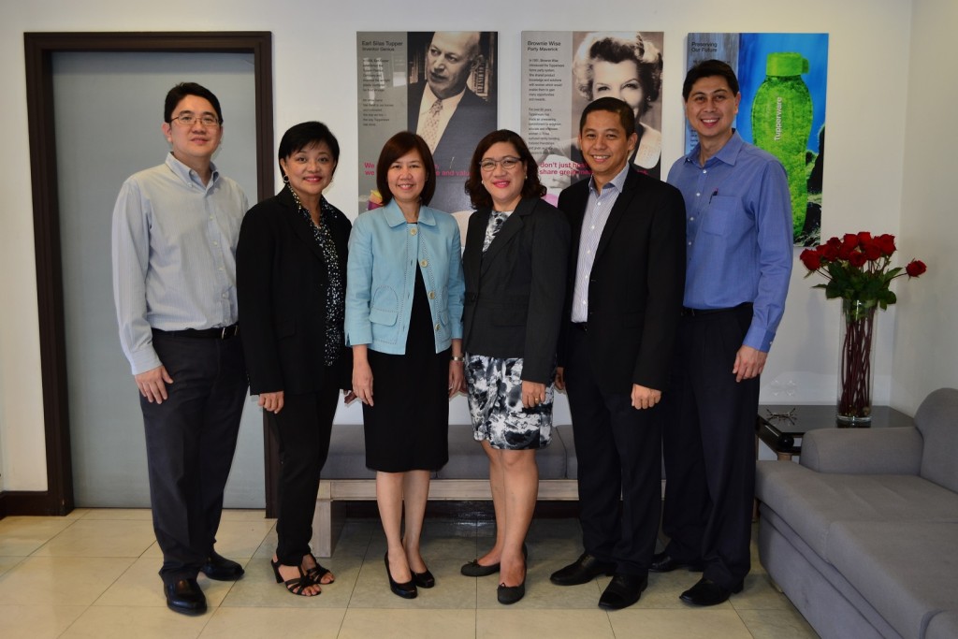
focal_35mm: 33
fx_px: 878
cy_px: 320
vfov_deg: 40.0
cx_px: 479
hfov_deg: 57.2
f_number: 3.8
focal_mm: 22
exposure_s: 1/20
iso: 200
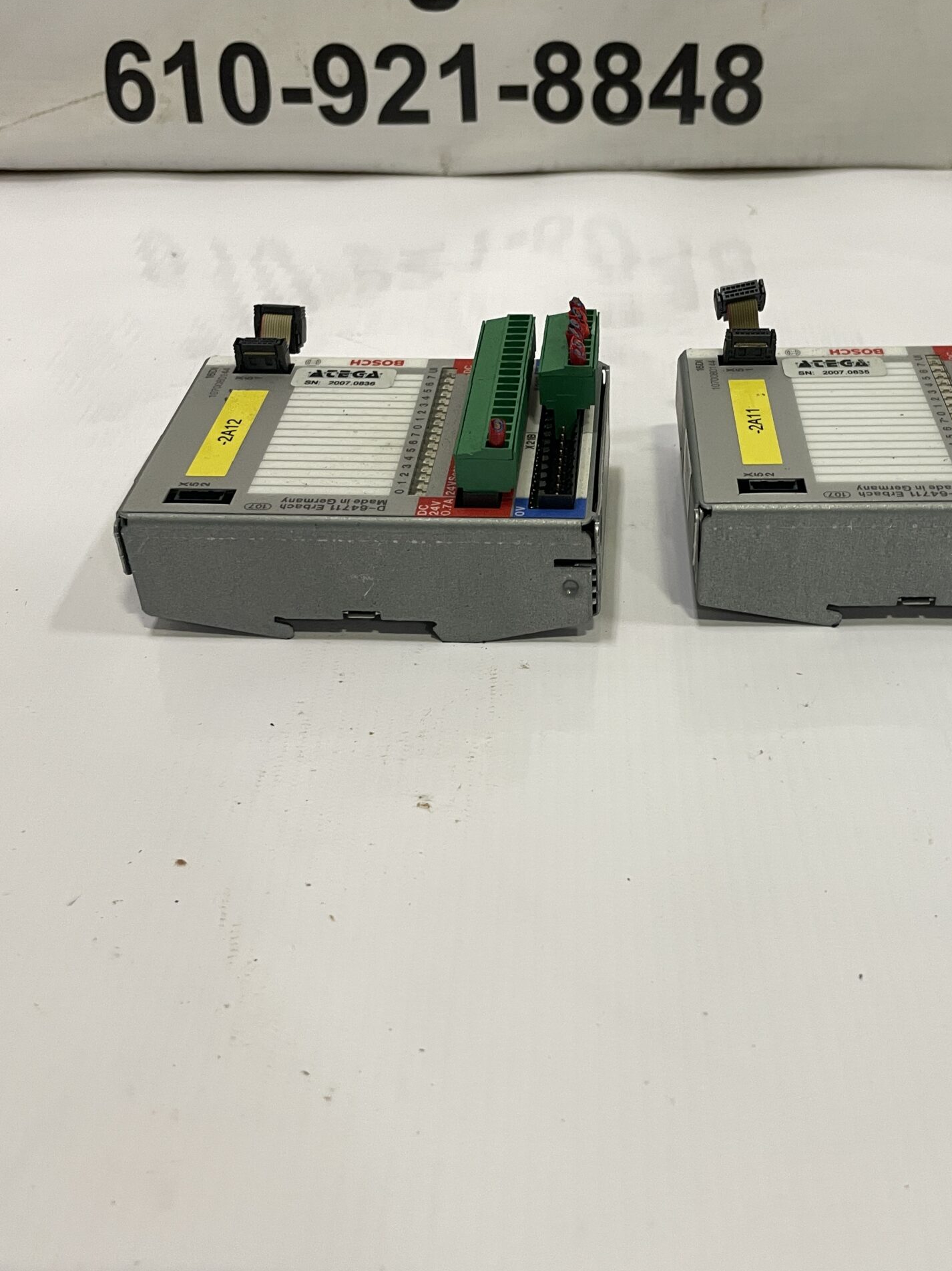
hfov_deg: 40.4
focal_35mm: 35
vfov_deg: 52.6
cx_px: 598
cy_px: 611
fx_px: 1284
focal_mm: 4.2
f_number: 1.6
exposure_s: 1/60
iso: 80
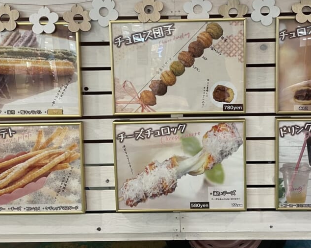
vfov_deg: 36.0
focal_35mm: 41
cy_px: 75
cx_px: 181
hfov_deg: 44.6
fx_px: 377
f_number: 1.6
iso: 160
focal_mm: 4.2
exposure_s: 1/50
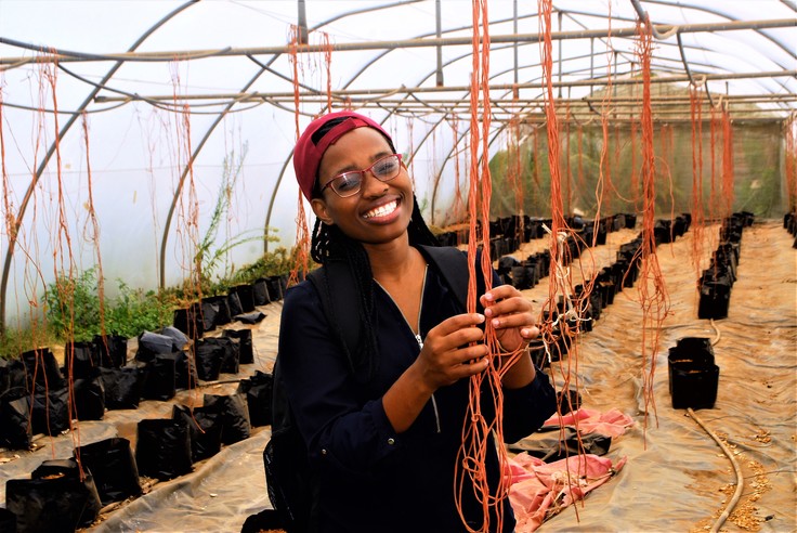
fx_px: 1163
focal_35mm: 52
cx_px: 398
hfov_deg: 37.8
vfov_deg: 25.8
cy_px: 266
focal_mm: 35
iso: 200
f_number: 10
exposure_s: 1/60
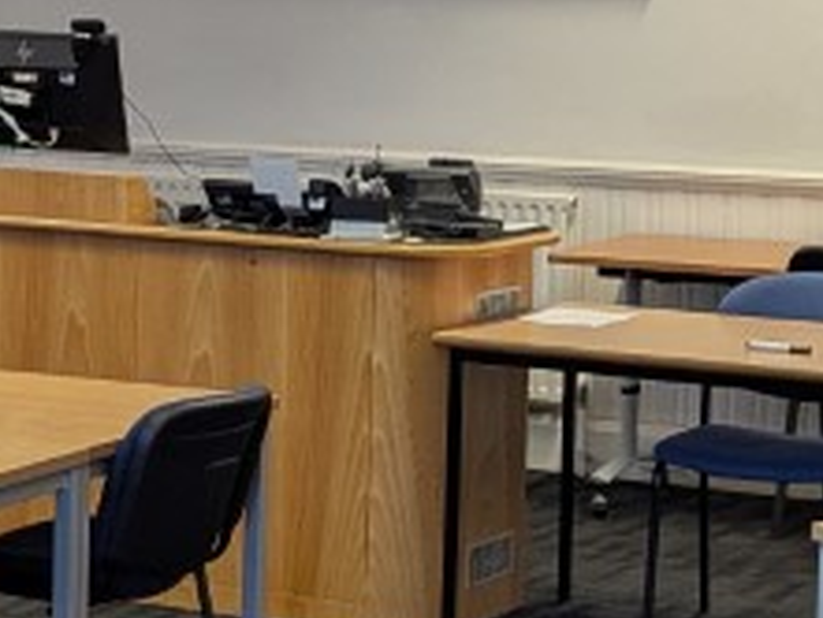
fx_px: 3092
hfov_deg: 15.0
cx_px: 76
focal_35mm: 130
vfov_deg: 11.4
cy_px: 238
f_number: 1.85
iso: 273
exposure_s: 1/100
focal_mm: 6.81
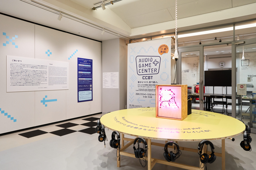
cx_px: 128
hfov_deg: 73.7
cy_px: 85
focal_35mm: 24
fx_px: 171
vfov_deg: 53.1
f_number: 6.3
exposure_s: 1/50
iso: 800
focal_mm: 24
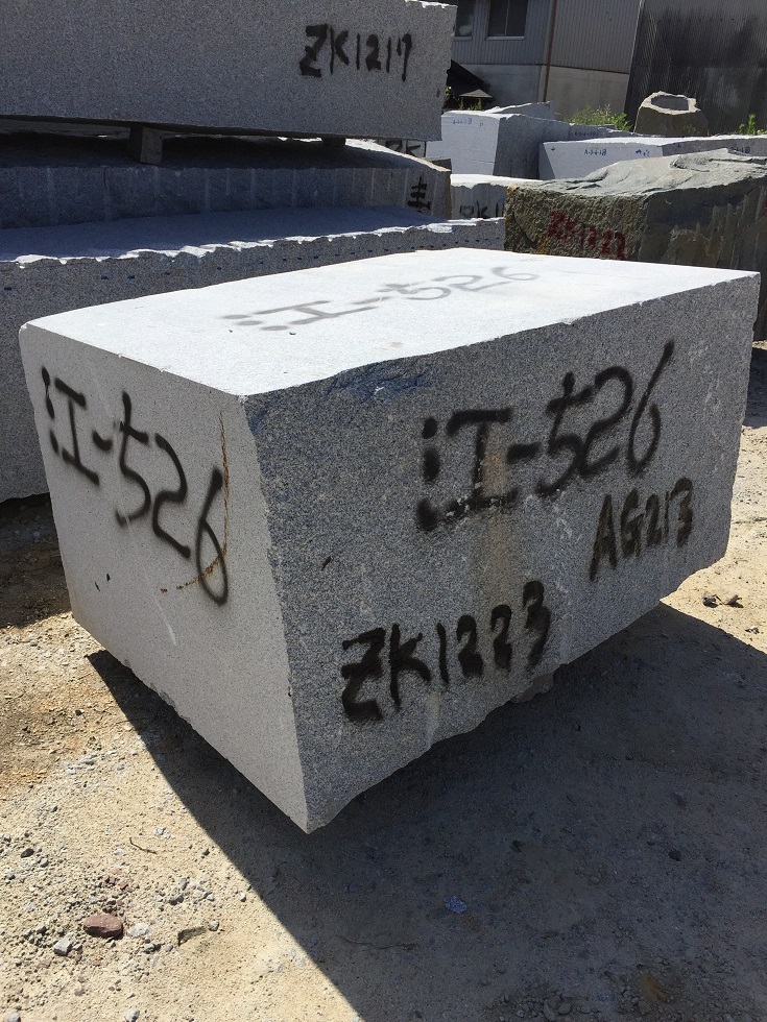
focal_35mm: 29
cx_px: 384
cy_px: 511
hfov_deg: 48.2
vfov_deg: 61.7
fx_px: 857
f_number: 2.2
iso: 32
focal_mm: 4.15
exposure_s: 1/2475
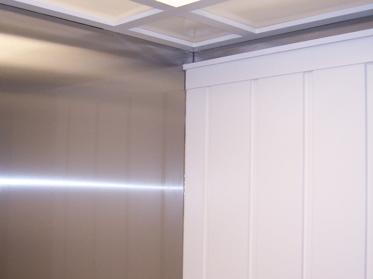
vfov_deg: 28.5
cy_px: 149
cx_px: 171
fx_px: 550
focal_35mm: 51
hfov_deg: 37.5
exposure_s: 1/60
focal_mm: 6
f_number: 3
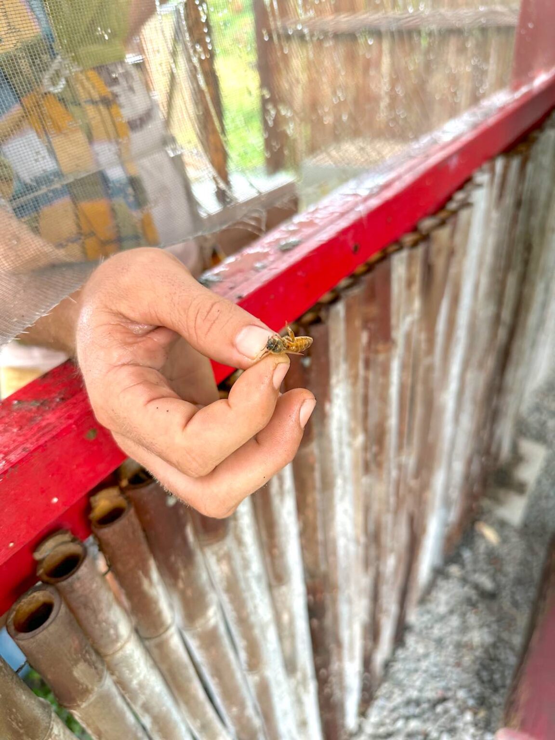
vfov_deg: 71.6
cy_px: 370
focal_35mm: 24
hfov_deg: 56.8
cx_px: 278
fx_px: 513
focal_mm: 6.86
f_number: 1.8
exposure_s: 1/120
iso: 80
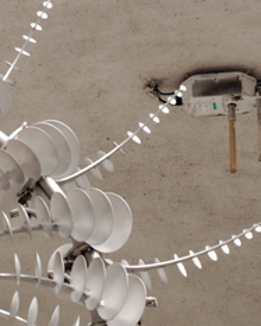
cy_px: 337
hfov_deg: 5.4
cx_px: -47
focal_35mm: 284
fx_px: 2744
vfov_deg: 6.8
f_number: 7.1
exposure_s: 1/200
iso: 800
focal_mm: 46
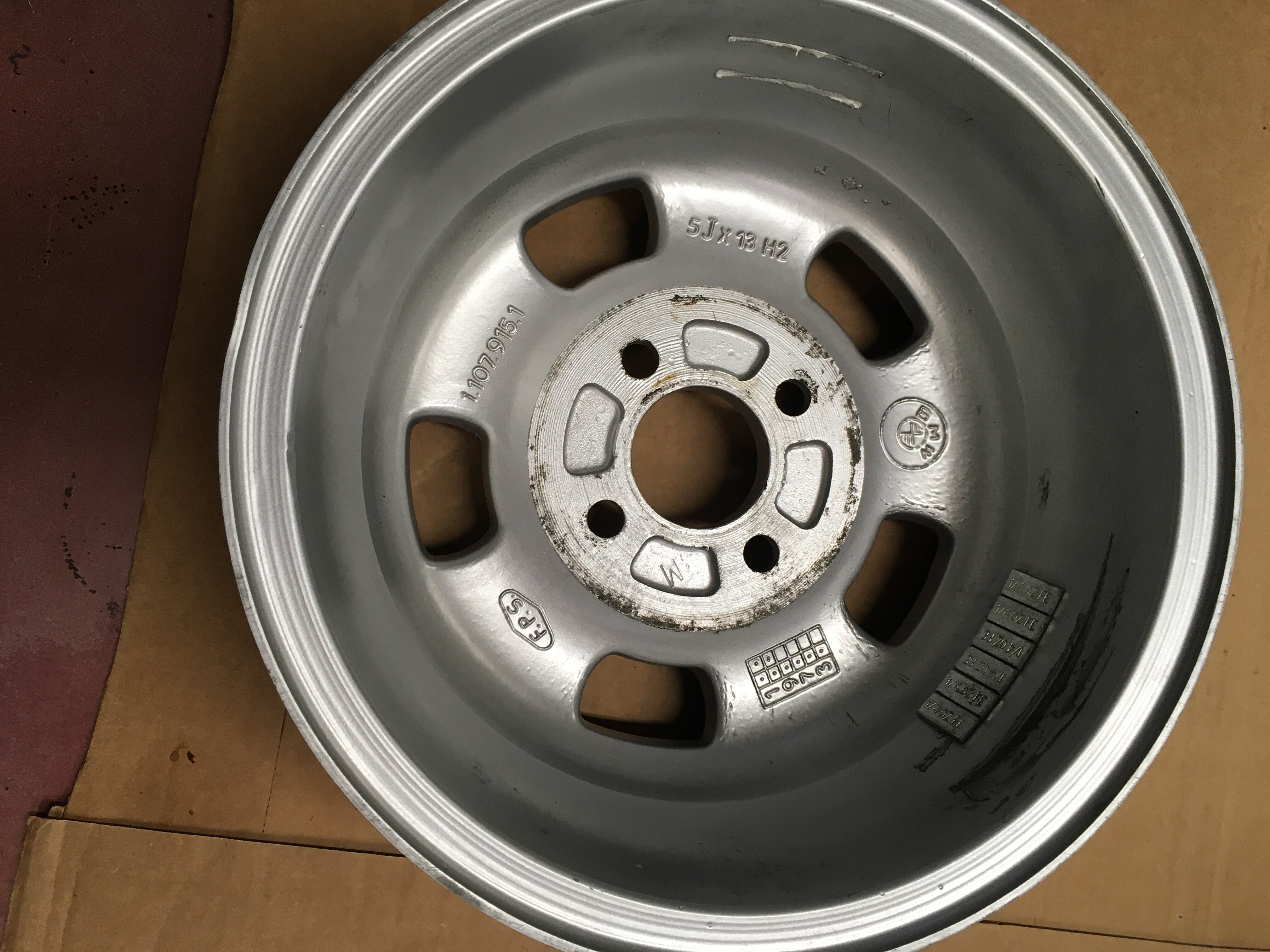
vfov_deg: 48.2
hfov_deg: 61.7
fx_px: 1064
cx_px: 635
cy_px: 476
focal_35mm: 29
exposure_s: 1/30
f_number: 2.2
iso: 32
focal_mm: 4.15
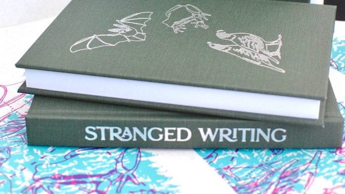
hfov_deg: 25.7
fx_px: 758
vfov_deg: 14.4
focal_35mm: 83
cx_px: 172
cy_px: 9
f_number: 4.5
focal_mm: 35
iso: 2000
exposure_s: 1/2500
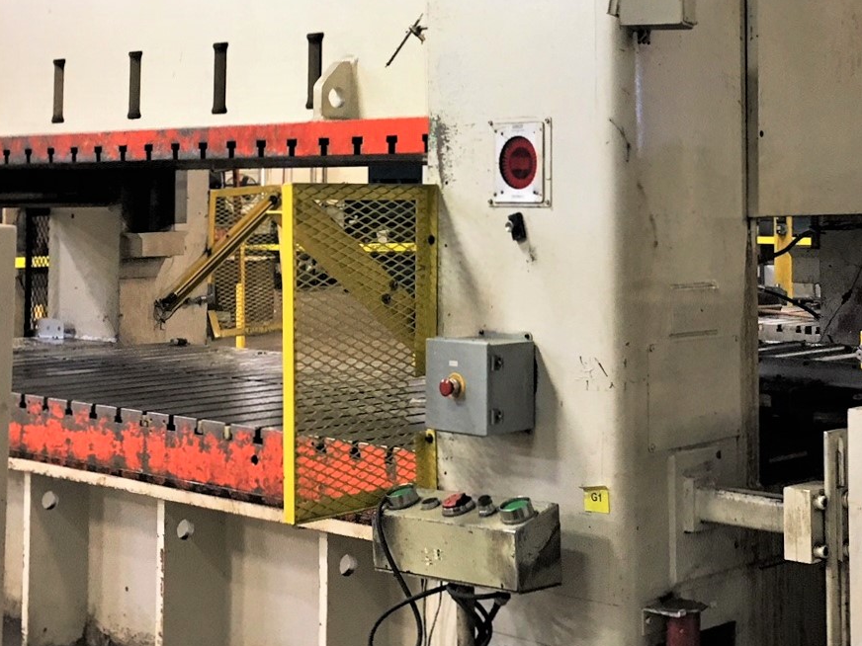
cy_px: 86
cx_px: 597
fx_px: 1668
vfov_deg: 21.5
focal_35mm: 67
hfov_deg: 28.7
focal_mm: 4.15
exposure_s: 1/30
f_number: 2.2
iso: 80
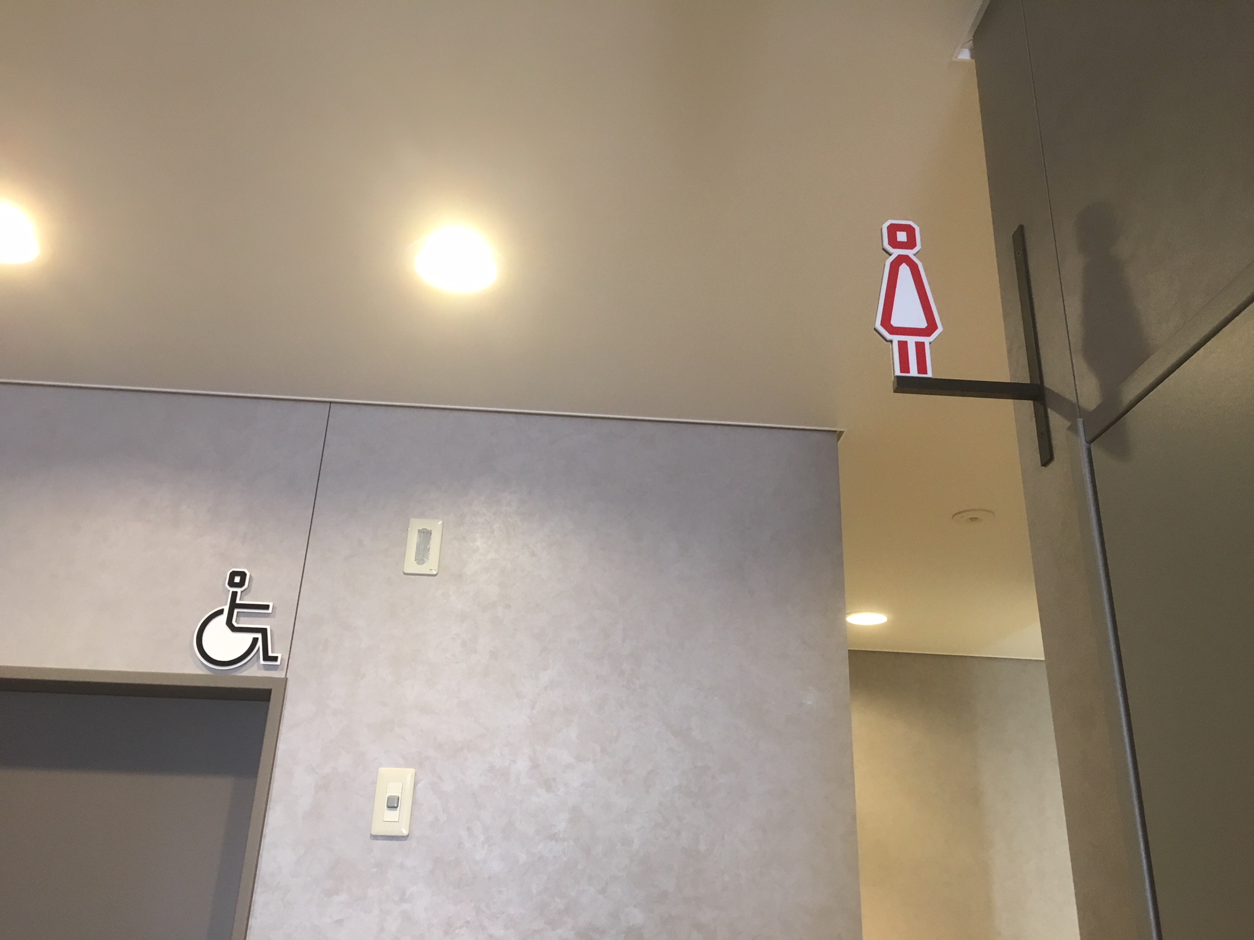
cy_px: 470
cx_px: 627
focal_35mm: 29
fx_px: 1051
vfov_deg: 48.2
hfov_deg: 61.7
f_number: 2.2
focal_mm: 4.15
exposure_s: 1/30
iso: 80
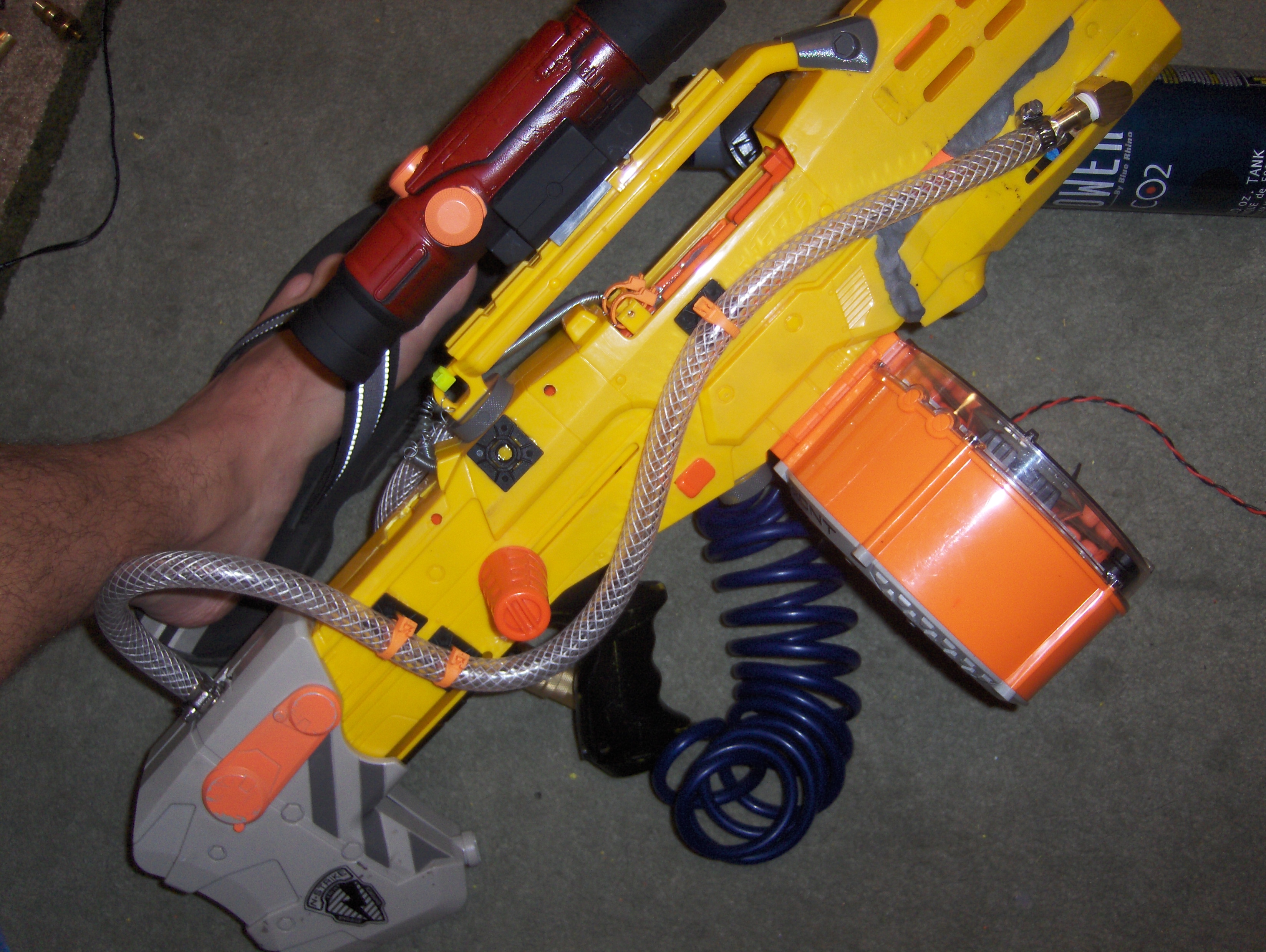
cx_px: 633
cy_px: 476
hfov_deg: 52.6
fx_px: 1282
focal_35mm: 35
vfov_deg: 40.8
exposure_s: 1/60
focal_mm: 7.5
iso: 100
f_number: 2.8
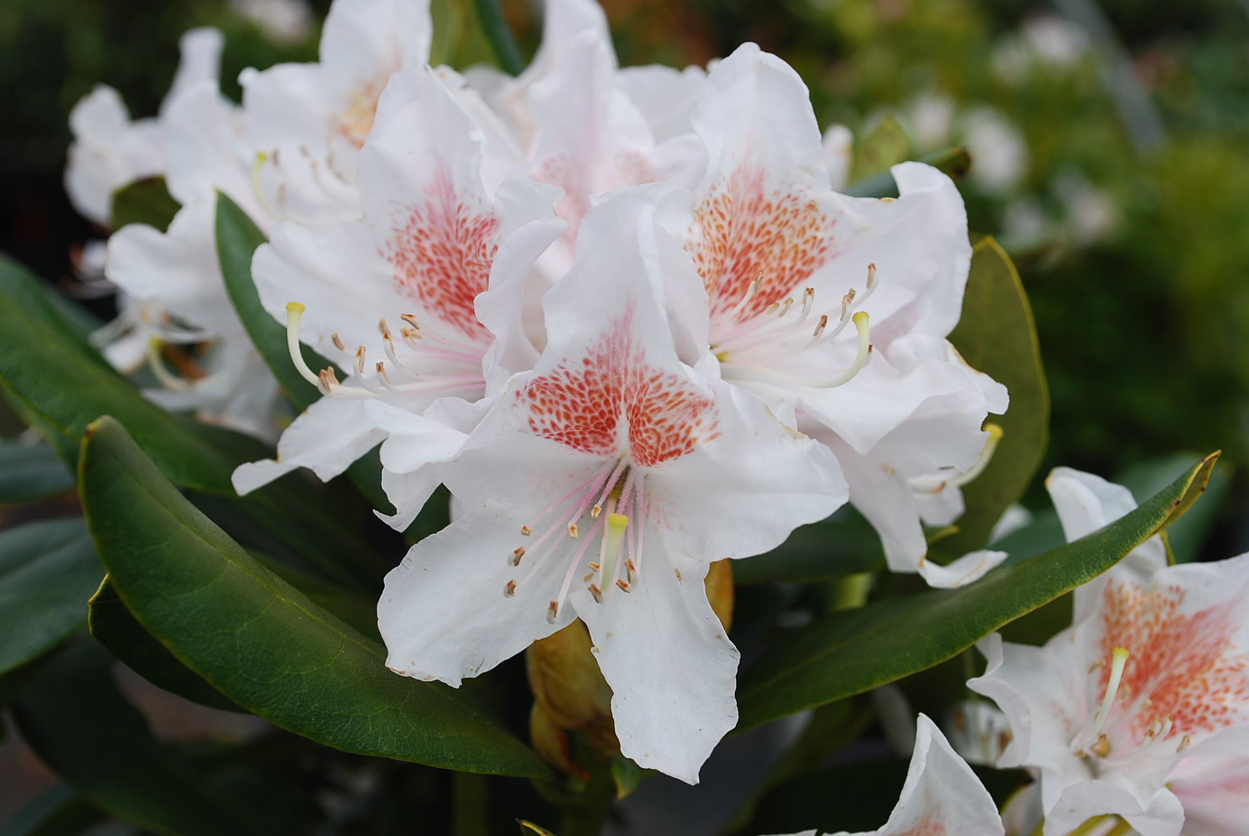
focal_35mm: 60
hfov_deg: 33.4
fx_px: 2084
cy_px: 418
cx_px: 624
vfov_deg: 22.7
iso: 100
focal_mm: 40
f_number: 9
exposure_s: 1/320
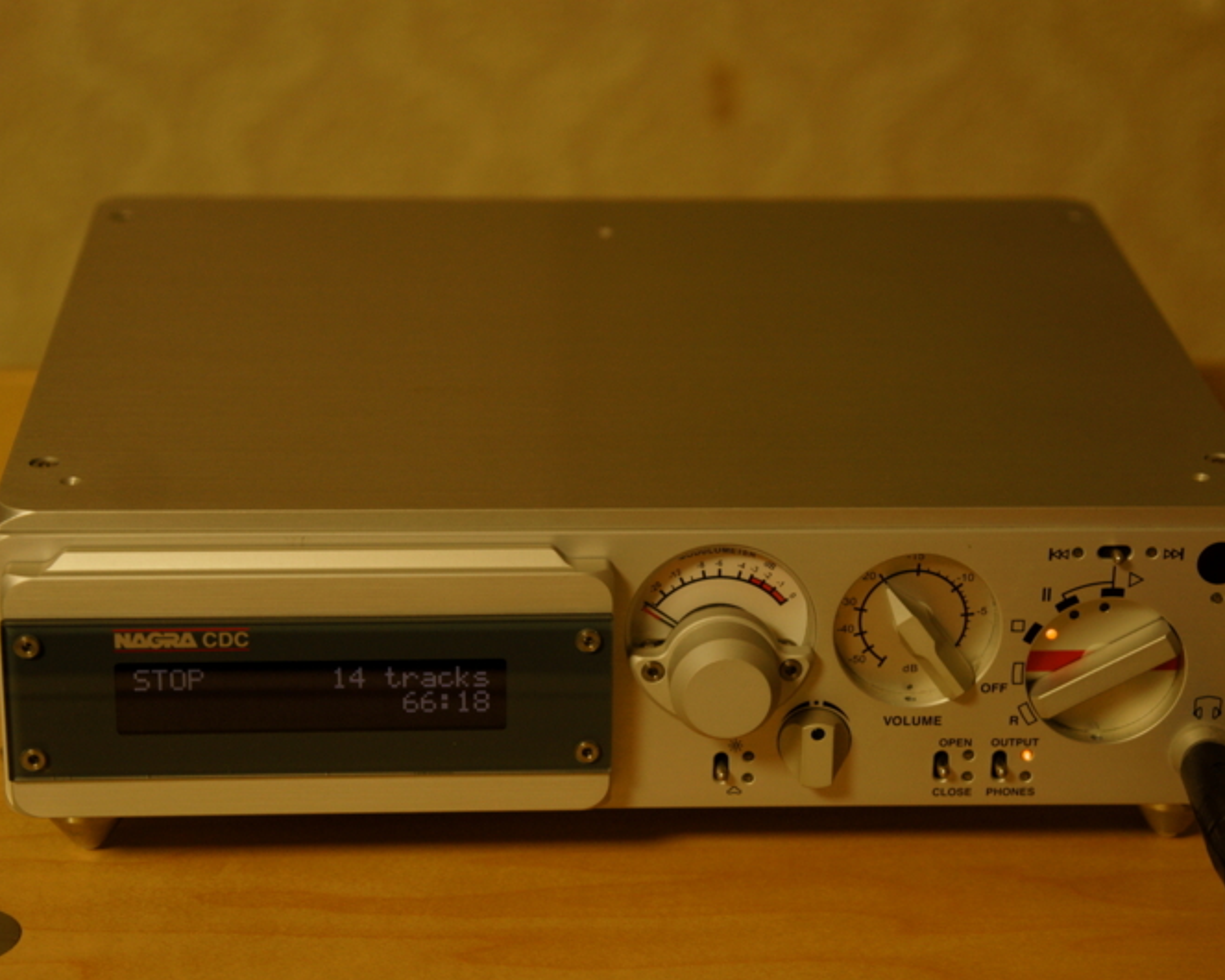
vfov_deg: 17.9
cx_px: 630
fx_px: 3119
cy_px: 490
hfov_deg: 22.2
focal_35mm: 86
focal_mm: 51
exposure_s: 1/40
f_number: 4
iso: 200
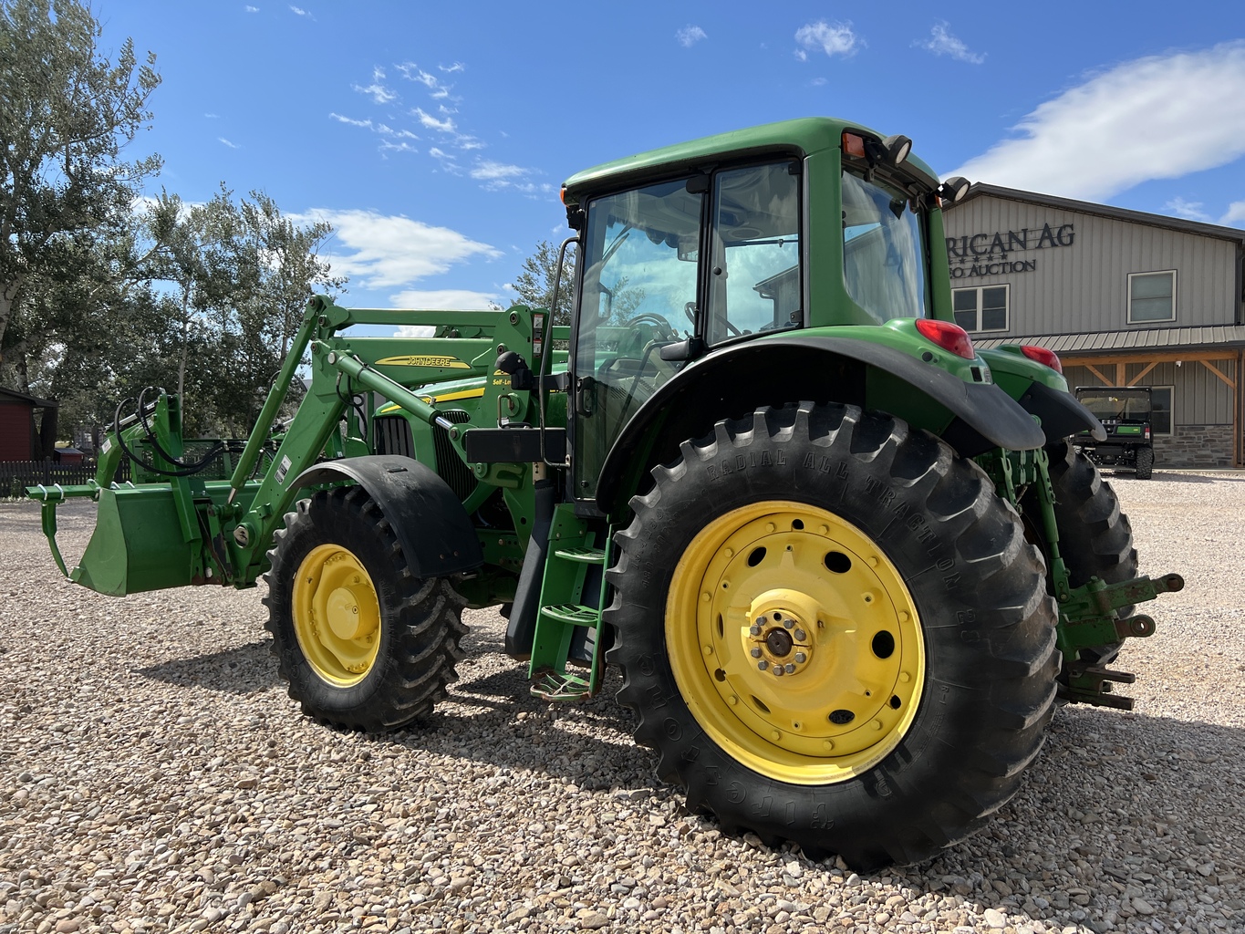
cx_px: 622
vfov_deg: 53.1
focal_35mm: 26
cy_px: 467
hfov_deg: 67.3
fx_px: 935
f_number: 1.5
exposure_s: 1/3968
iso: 50
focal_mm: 5.7
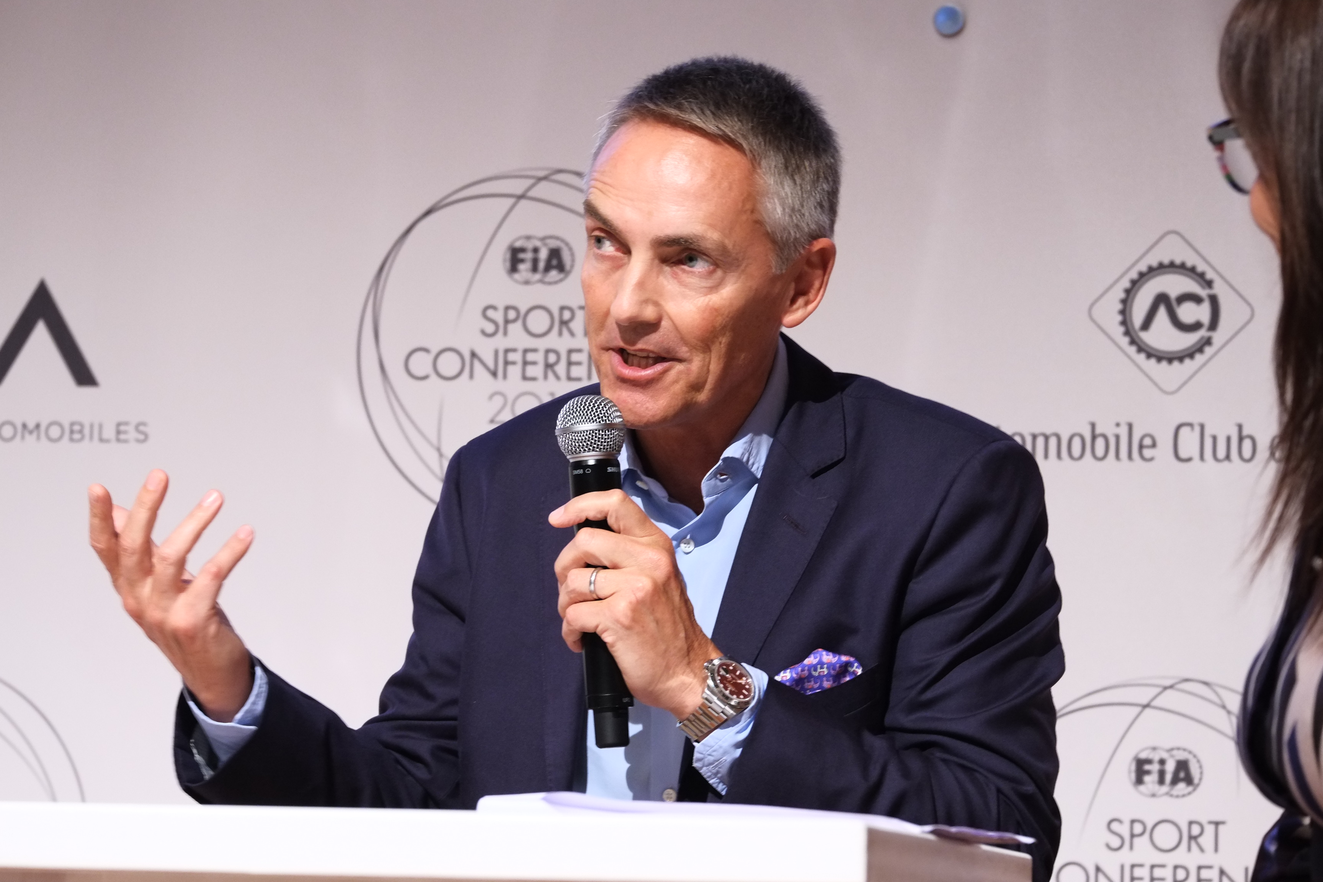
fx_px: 5769
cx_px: 662
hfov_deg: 13.1
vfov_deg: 8.7
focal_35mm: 157
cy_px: 441
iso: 2500
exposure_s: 1/60
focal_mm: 104.9
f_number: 5.6
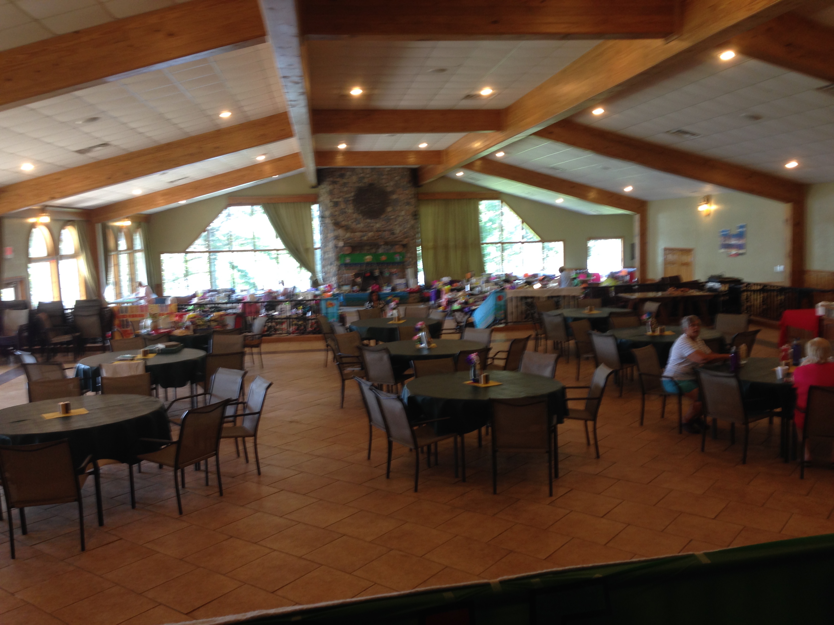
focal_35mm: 33
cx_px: 417
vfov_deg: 42.9
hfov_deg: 55.4
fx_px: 795
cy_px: 312
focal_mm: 4.12
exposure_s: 1/20
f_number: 2.4
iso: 50
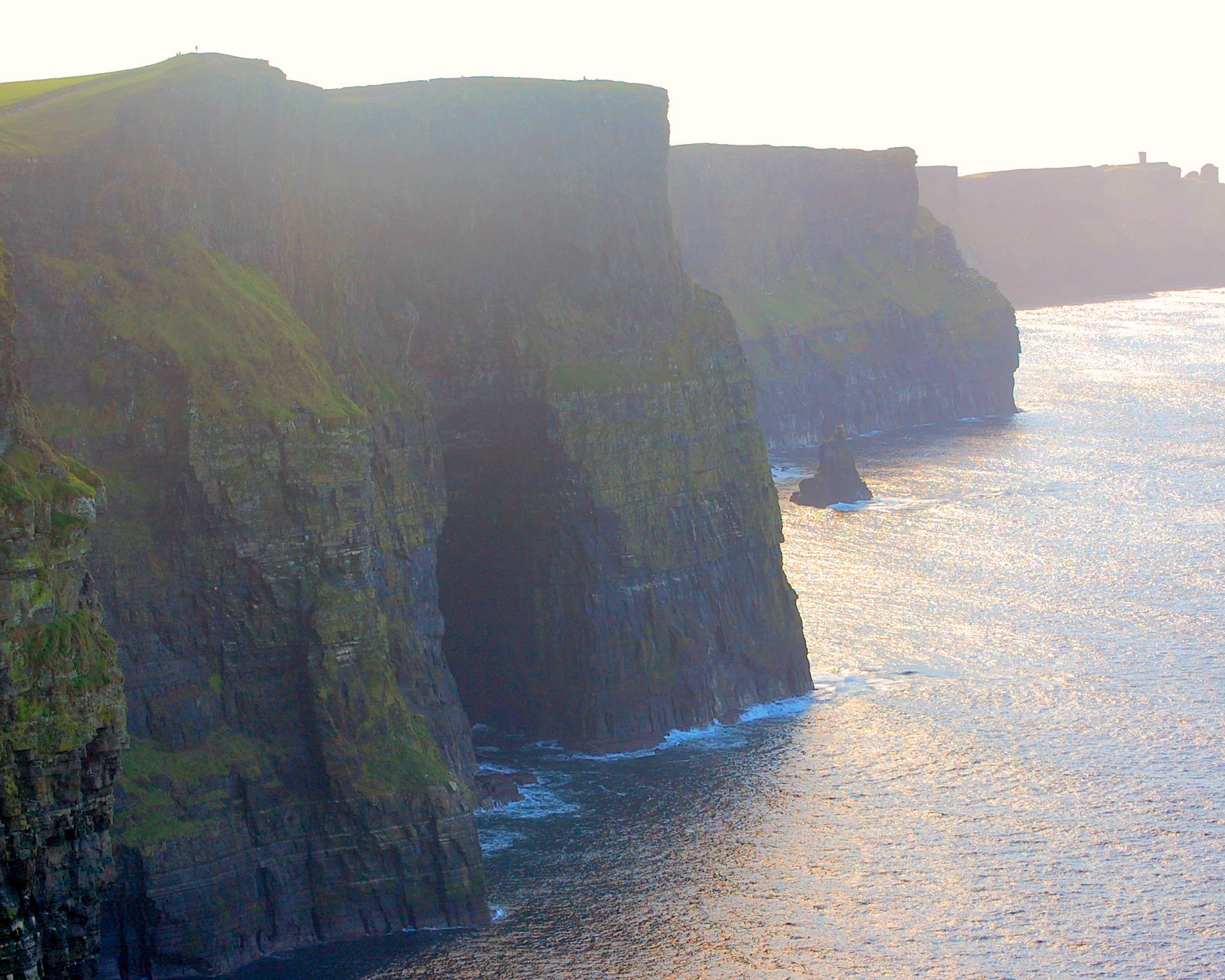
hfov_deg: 20.5
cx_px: 636
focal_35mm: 94
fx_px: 3392
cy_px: 490
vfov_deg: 16.4
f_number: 8
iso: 200
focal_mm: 55
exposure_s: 1/250
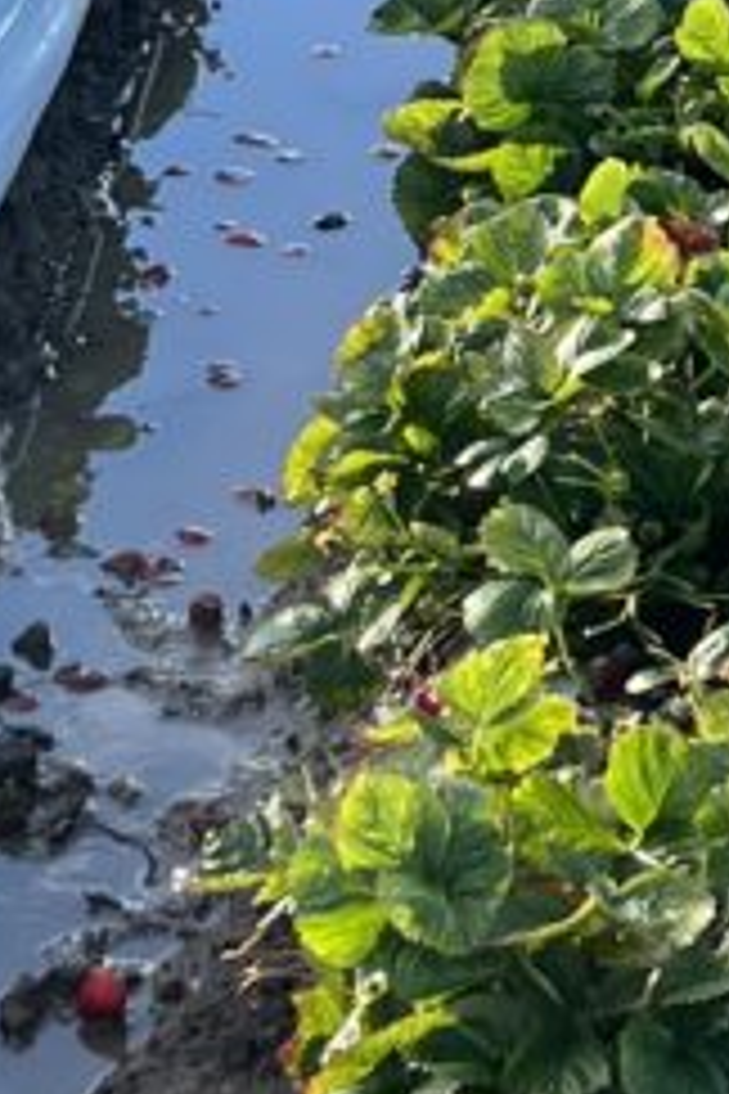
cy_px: 104
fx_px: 5194
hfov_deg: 8.0
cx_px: 616
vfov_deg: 11.9
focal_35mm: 171
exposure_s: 1/1117
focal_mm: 5.1
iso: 50
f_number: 1.6
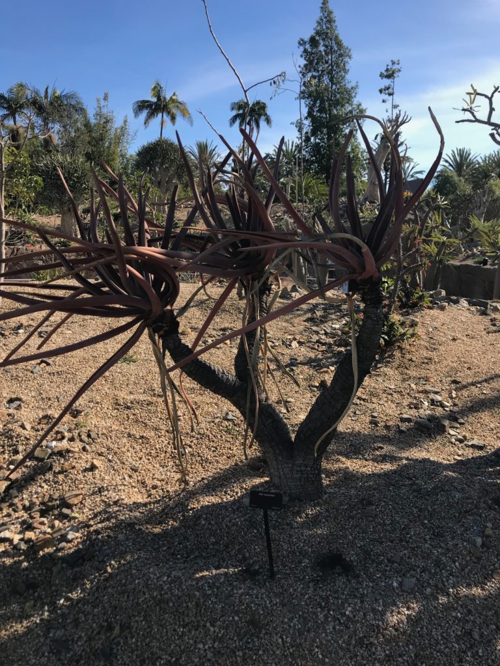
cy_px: 333
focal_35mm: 28
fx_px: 539
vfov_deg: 63.4
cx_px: 250
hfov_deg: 49.7
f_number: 1.8
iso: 20
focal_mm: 3.99
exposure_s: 1/1330
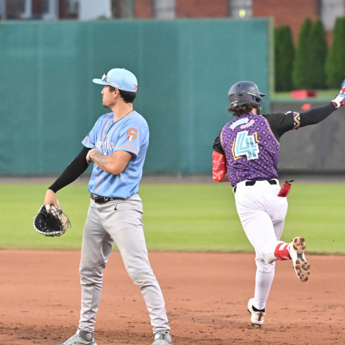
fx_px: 4307
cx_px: 250
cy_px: 161
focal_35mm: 382
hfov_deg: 4.6
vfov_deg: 4.6
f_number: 4
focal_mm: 200
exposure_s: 1/2500
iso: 8000
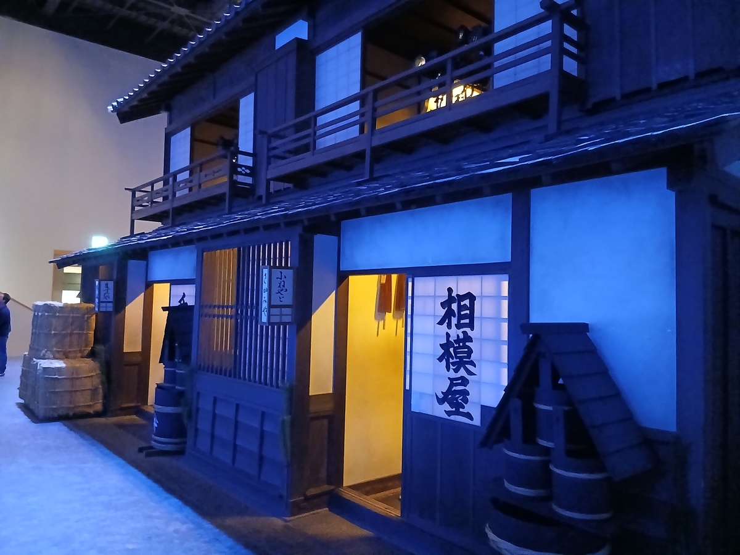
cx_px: 370
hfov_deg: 67.3
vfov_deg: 53.1
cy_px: 278
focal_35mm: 26
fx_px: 556
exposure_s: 1/12
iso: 1600
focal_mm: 3.86
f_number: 1.8
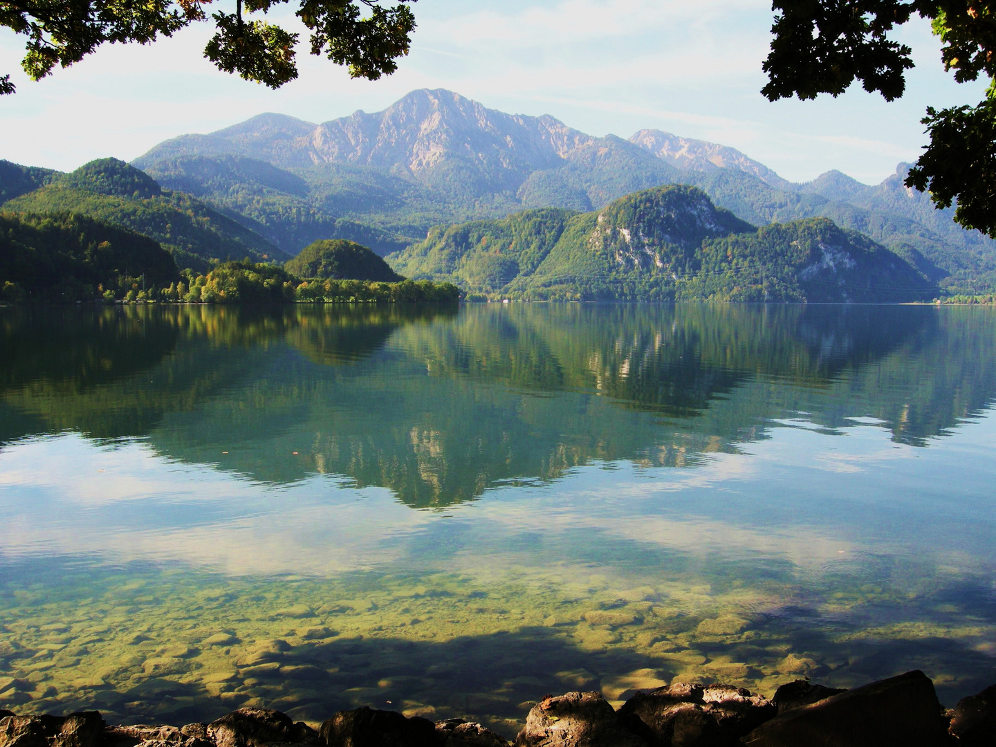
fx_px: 1036
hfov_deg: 51.4
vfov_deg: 39.7
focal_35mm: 36
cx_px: 498
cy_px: 374
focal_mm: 7.5
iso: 64
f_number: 4.3
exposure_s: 1/140
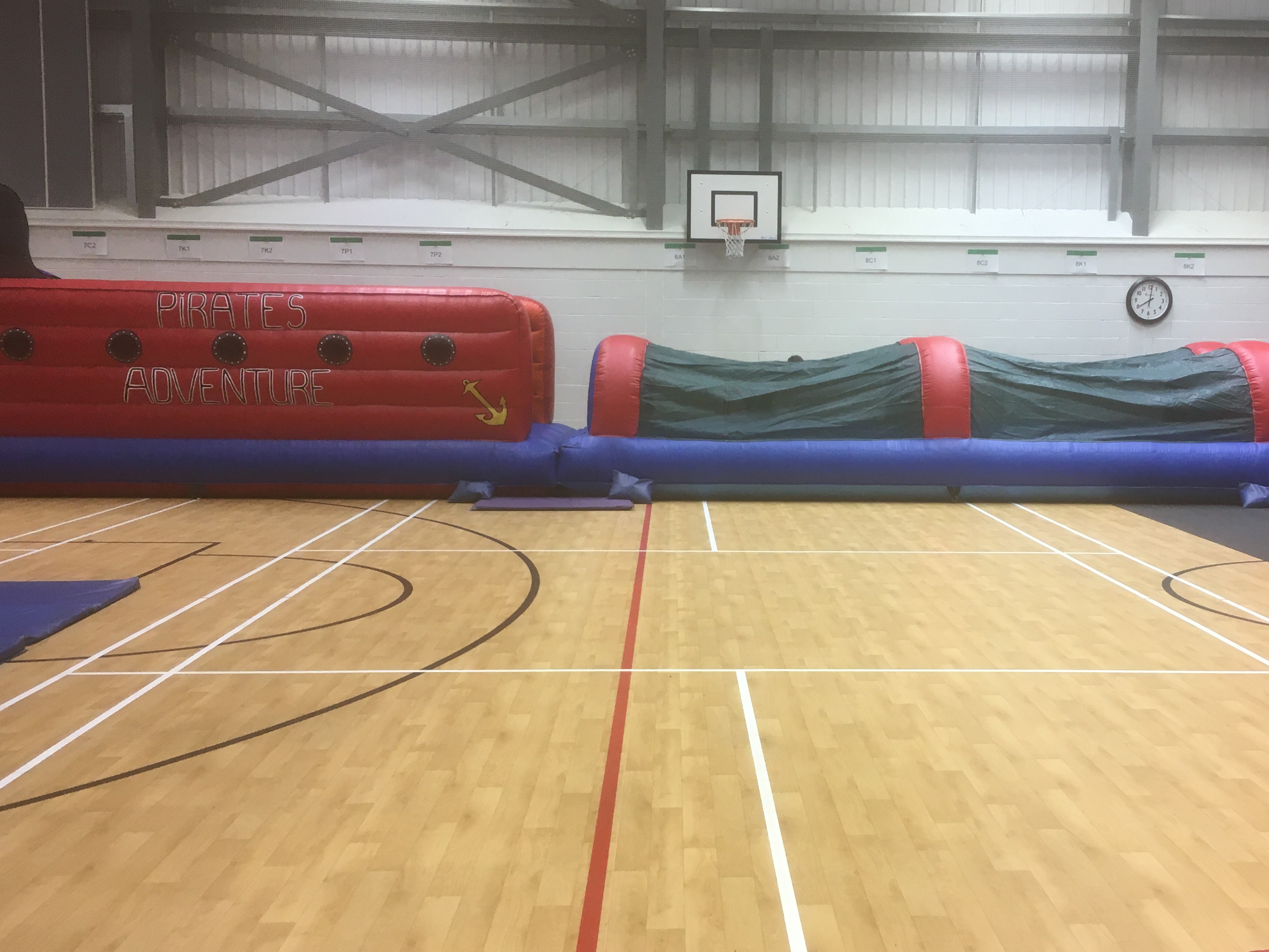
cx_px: 750
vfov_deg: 36.0
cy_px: 481
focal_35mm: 40
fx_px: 1466
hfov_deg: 46.6
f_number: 2.2
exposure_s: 1/33
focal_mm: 4.15
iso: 40
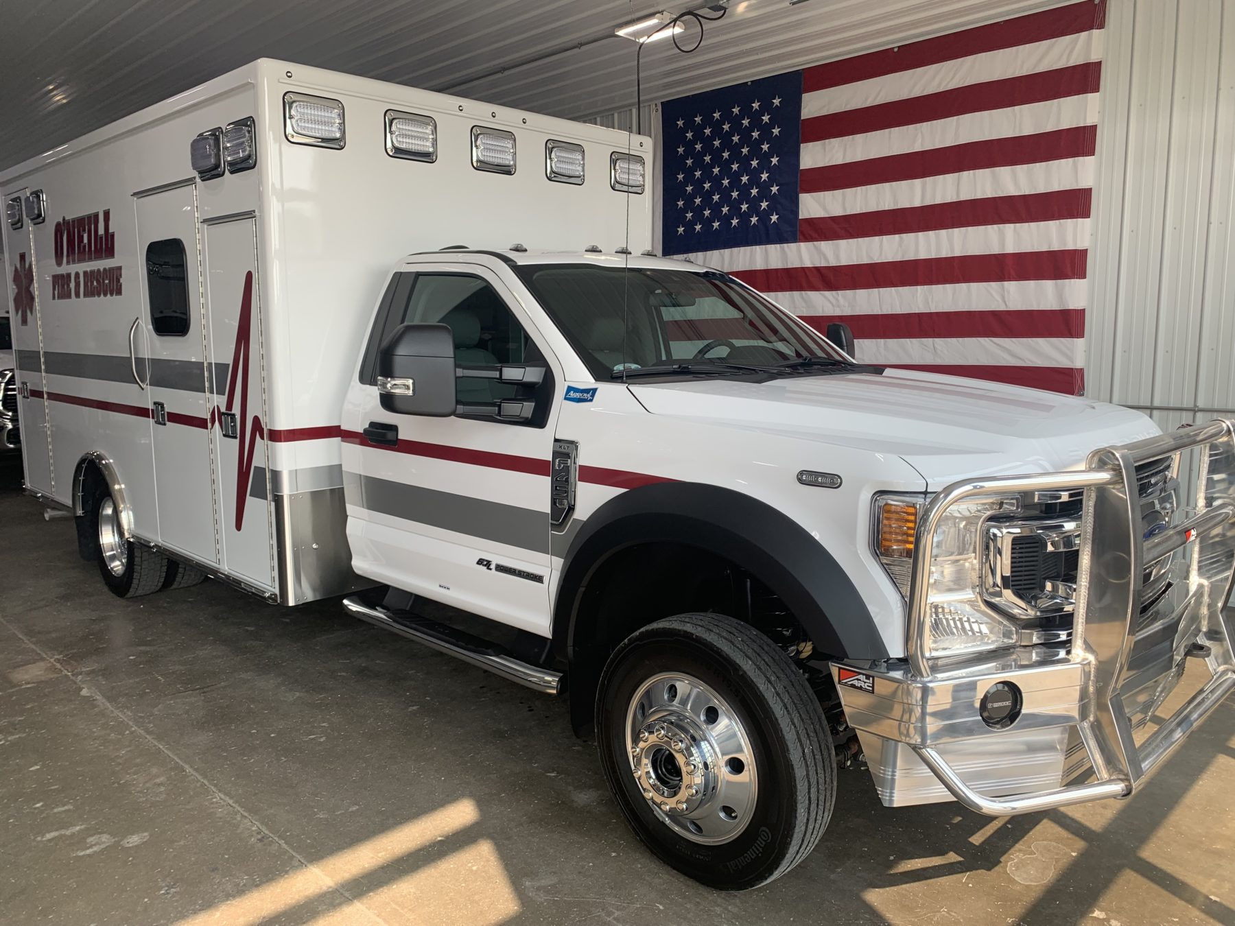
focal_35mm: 26
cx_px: 618
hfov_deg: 67.3
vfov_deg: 53.1
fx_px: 928
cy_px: 463
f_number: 1.8
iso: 25
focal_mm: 4.25
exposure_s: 1/338
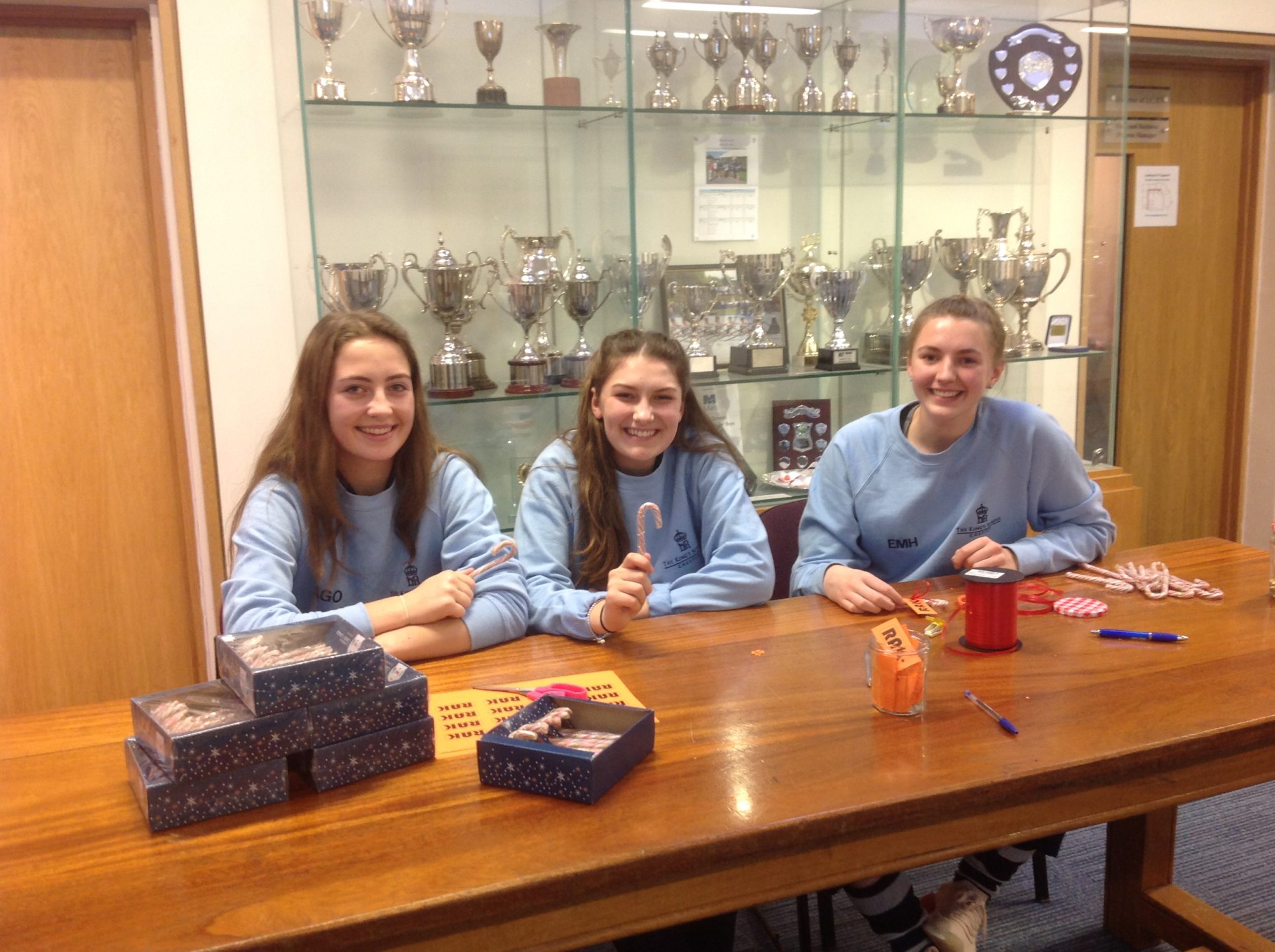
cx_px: 638
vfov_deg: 40.6
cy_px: 476
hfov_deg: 52.7
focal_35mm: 35
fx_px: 1287
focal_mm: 4.28
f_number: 2.4
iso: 80
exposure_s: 1/15
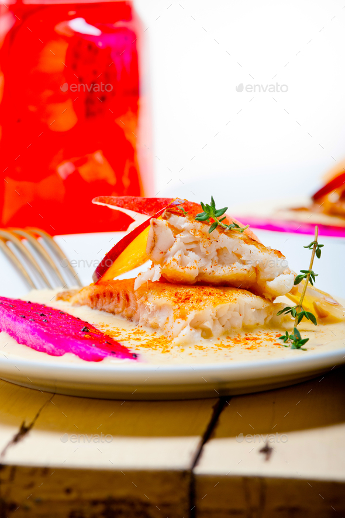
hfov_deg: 13.0
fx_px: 1512
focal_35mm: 105
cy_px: 259
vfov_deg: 19.5
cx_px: 172
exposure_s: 1/200
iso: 200
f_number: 11
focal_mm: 105
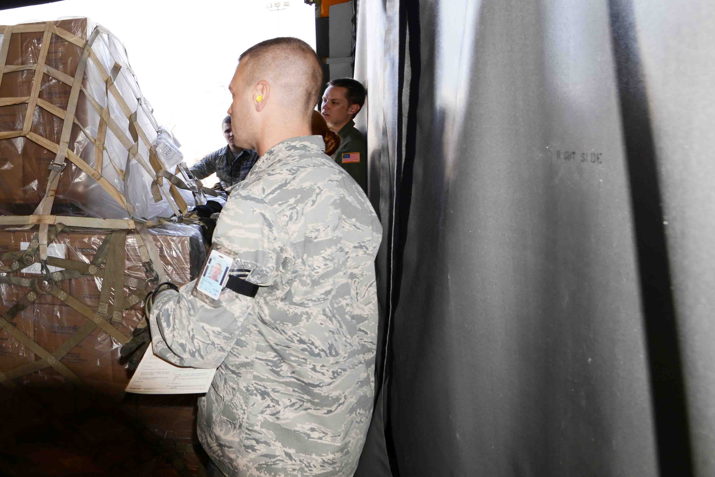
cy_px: 165
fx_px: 576
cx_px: 42
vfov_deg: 44.4
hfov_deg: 53.6
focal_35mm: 29
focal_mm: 14
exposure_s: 1/60
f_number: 8
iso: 125
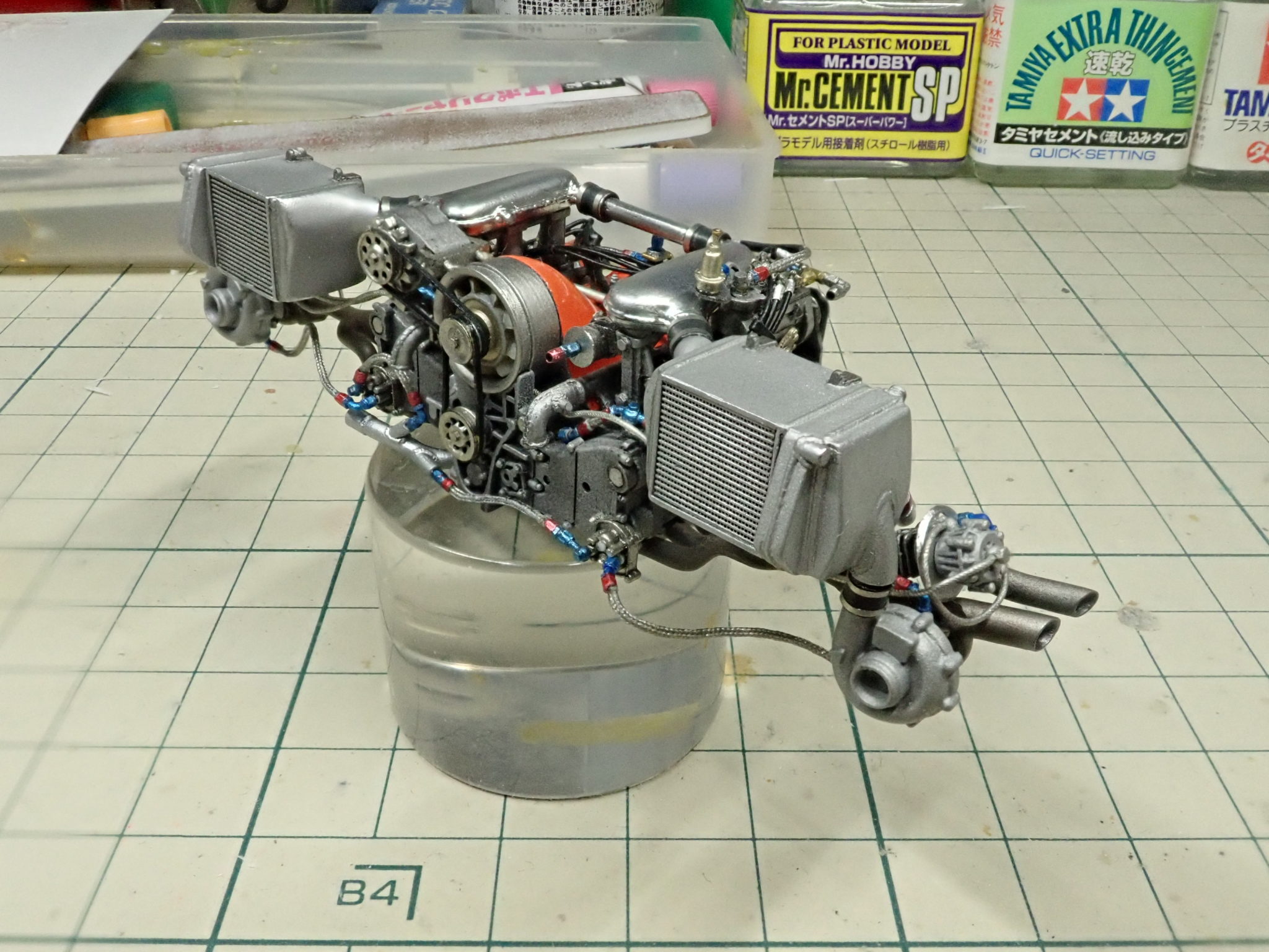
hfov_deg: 60.0
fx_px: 1100
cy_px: 476
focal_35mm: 30
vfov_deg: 46.8
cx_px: 634
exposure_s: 1/500
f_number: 3.2
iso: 800
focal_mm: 5.5
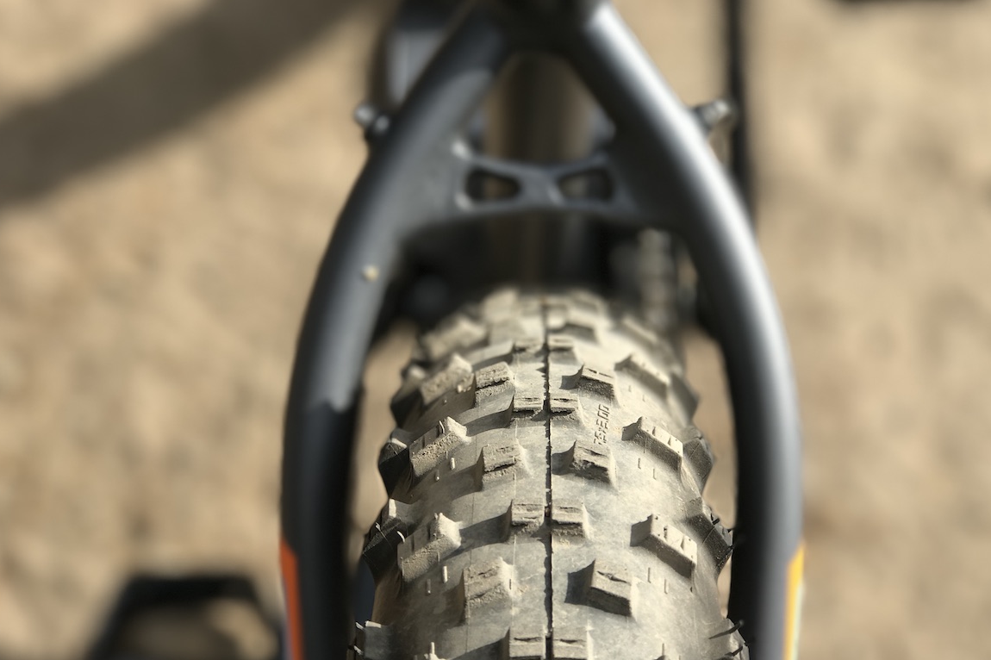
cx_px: 511
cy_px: 399
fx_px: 1816
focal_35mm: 66
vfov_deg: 20.6
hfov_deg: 30.5
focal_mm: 6.6
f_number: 2.8
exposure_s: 1/235
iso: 20
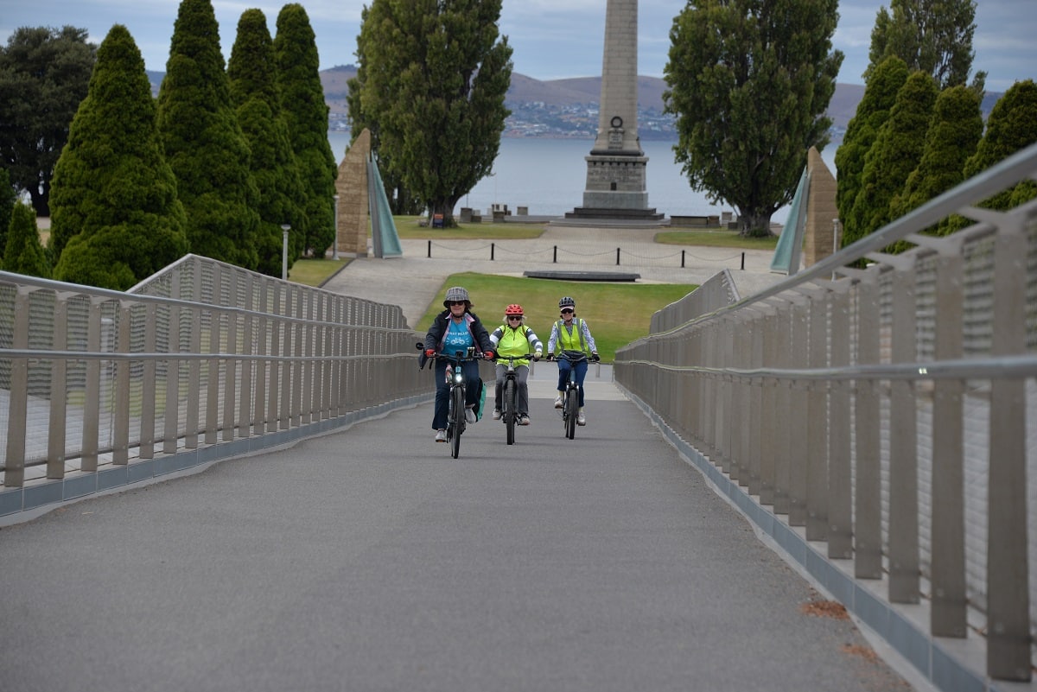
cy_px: 346
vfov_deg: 10.2
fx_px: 3890
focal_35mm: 135
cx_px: 518
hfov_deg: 15.2
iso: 400
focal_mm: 135
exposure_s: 1/1000
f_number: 5.6
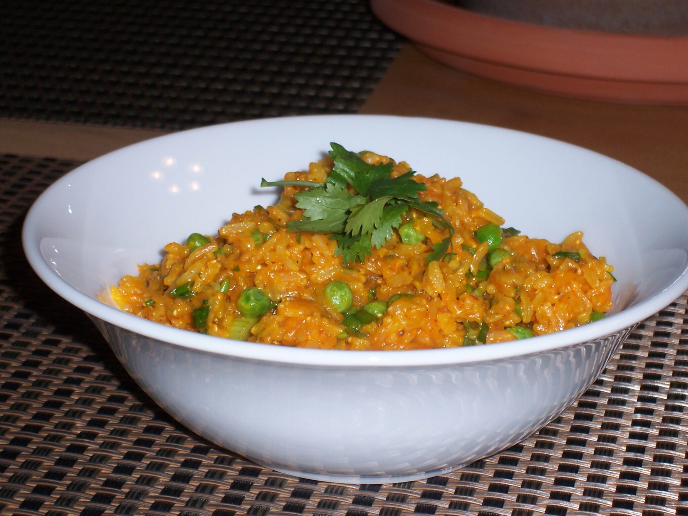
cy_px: 258
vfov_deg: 14.5
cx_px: 344
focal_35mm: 102
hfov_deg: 19.3
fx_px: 2027
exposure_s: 1/90
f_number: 4.6
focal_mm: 16.8
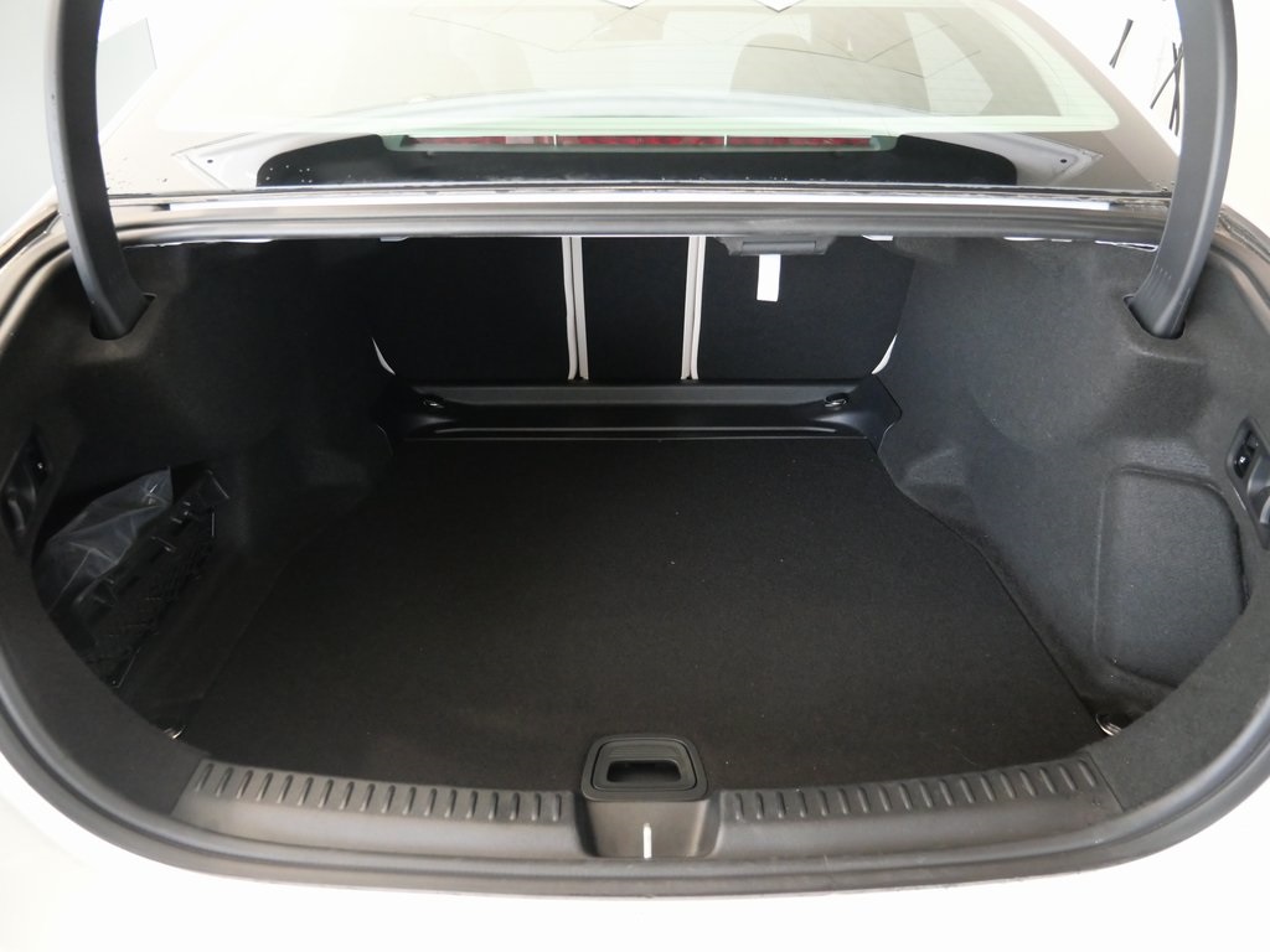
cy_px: 476
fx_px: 881
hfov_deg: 71.6
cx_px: 635
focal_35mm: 24
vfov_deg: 56.8
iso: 3200
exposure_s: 1/60
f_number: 3.5
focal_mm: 12
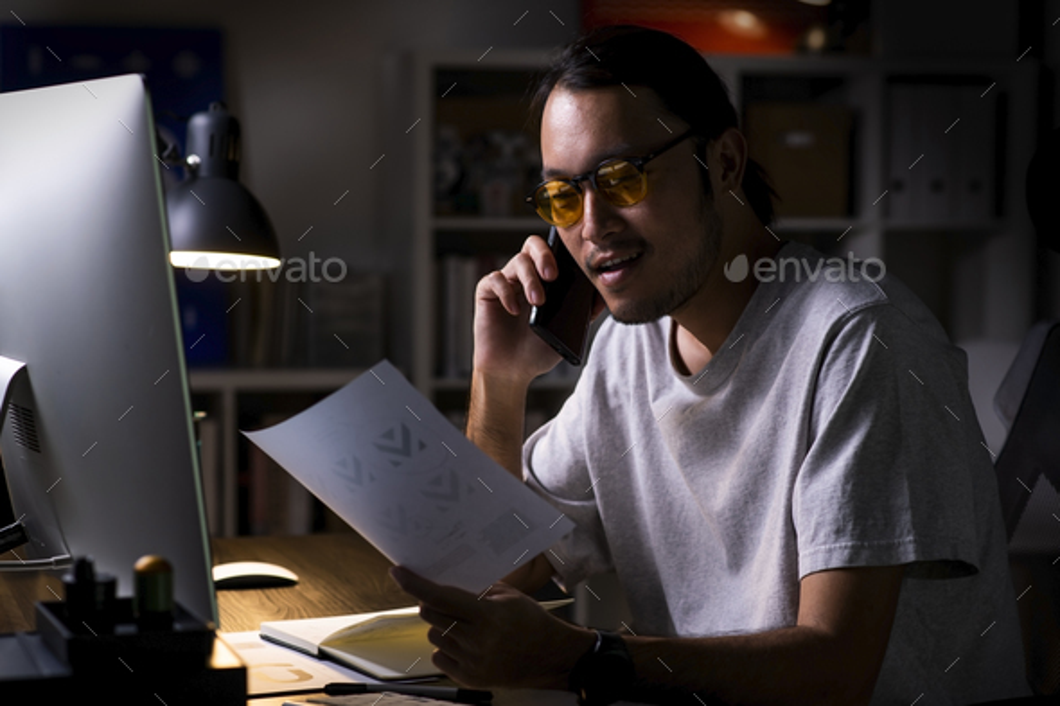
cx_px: 530
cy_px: 353
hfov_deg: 23.9
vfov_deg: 16.1
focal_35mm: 85
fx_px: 2502
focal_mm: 85
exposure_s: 1/80
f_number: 4
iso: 200
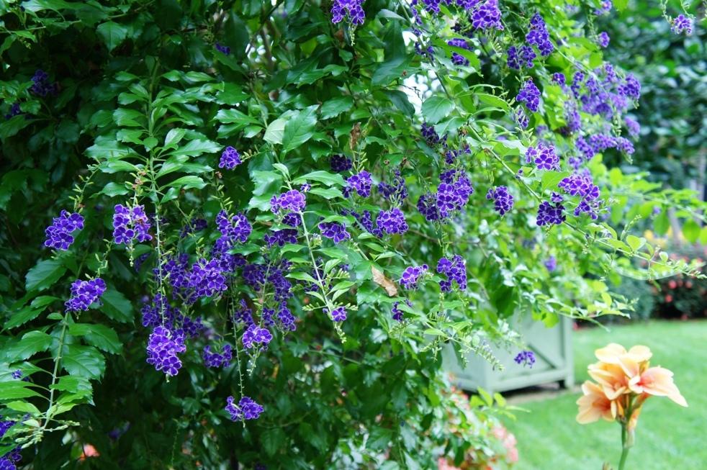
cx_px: 354
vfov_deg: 29.8
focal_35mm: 45
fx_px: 883
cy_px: 235
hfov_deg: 43.6
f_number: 4
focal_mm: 30
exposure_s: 1/60
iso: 320
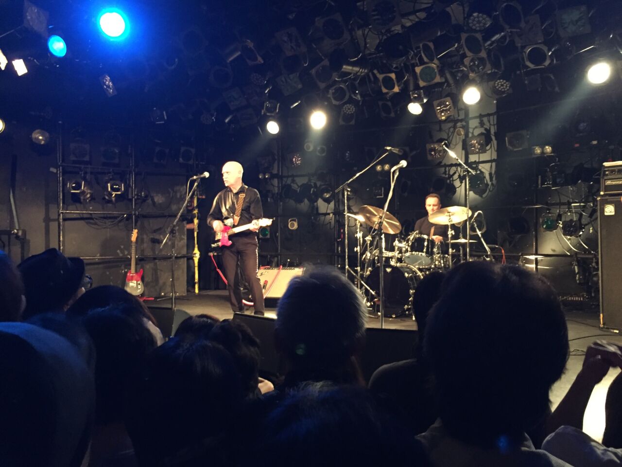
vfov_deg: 48.2
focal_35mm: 29
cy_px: 234
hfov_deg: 61.7
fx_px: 521
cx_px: 311
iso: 320
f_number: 2.2
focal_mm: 4.15
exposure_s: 1/15
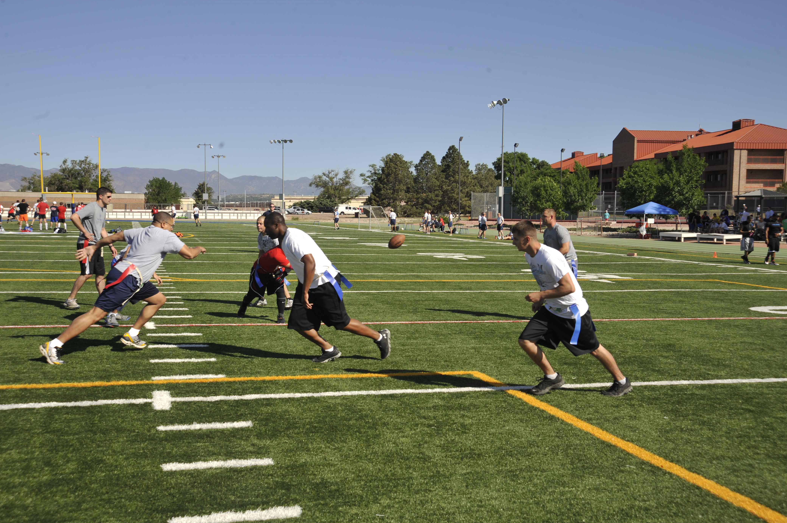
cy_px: 263
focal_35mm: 41
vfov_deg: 32.6
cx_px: 397
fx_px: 896
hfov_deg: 47.4
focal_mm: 40
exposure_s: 1/320
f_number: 9
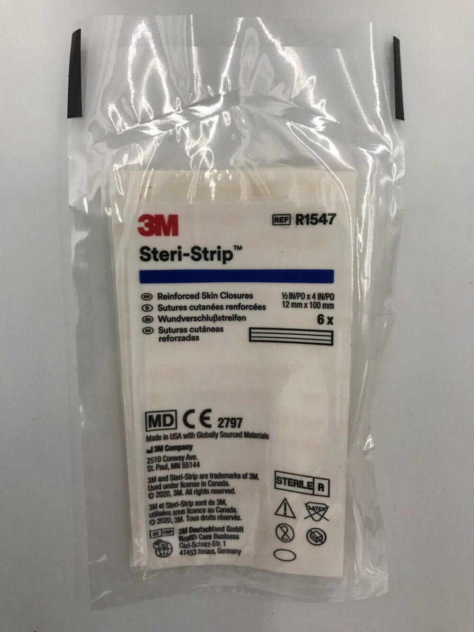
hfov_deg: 49.8
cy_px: 316
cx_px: 237
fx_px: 511
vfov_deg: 63.4
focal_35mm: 28
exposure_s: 1/40
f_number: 1.8
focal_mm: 3.99
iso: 25
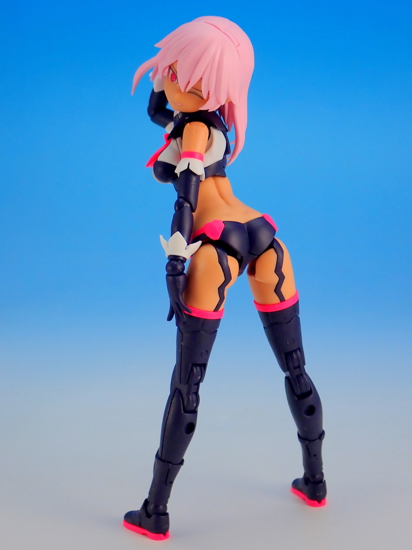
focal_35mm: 82
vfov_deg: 23.8
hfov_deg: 18.0
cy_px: 275
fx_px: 1301
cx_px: 206
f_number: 4.3
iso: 100
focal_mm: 14.62
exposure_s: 1/30
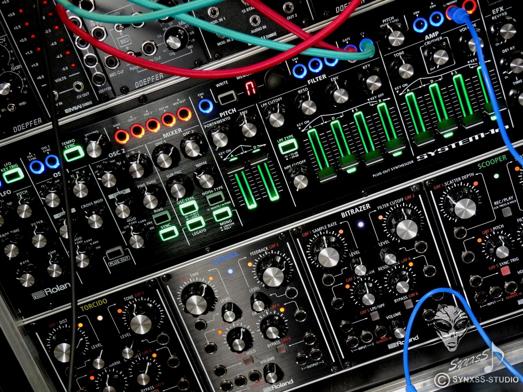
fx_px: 755
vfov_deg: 29.1
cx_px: 262
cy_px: 196
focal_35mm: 50
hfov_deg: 38.2
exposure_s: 1/13
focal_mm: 11
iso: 560
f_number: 2.8
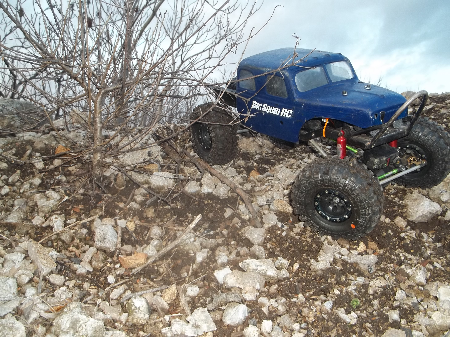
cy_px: 168
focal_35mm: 33
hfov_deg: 55.4
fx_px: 429
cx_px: 225
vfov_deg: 42.9
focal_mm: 5.9
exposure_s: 1/30
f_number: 3.3
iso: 64
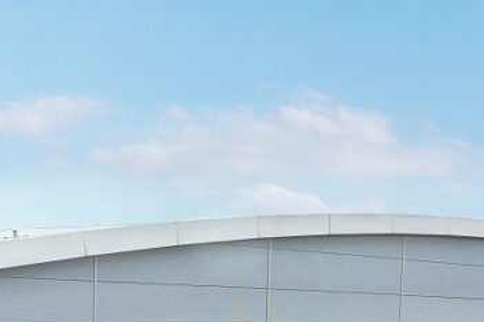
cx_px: 45
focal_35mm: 92
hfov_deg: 21.6
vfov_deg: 13.9
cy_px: 496
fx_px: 1236
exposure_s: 1/130
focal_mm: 4.73
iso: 100
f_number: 2.2
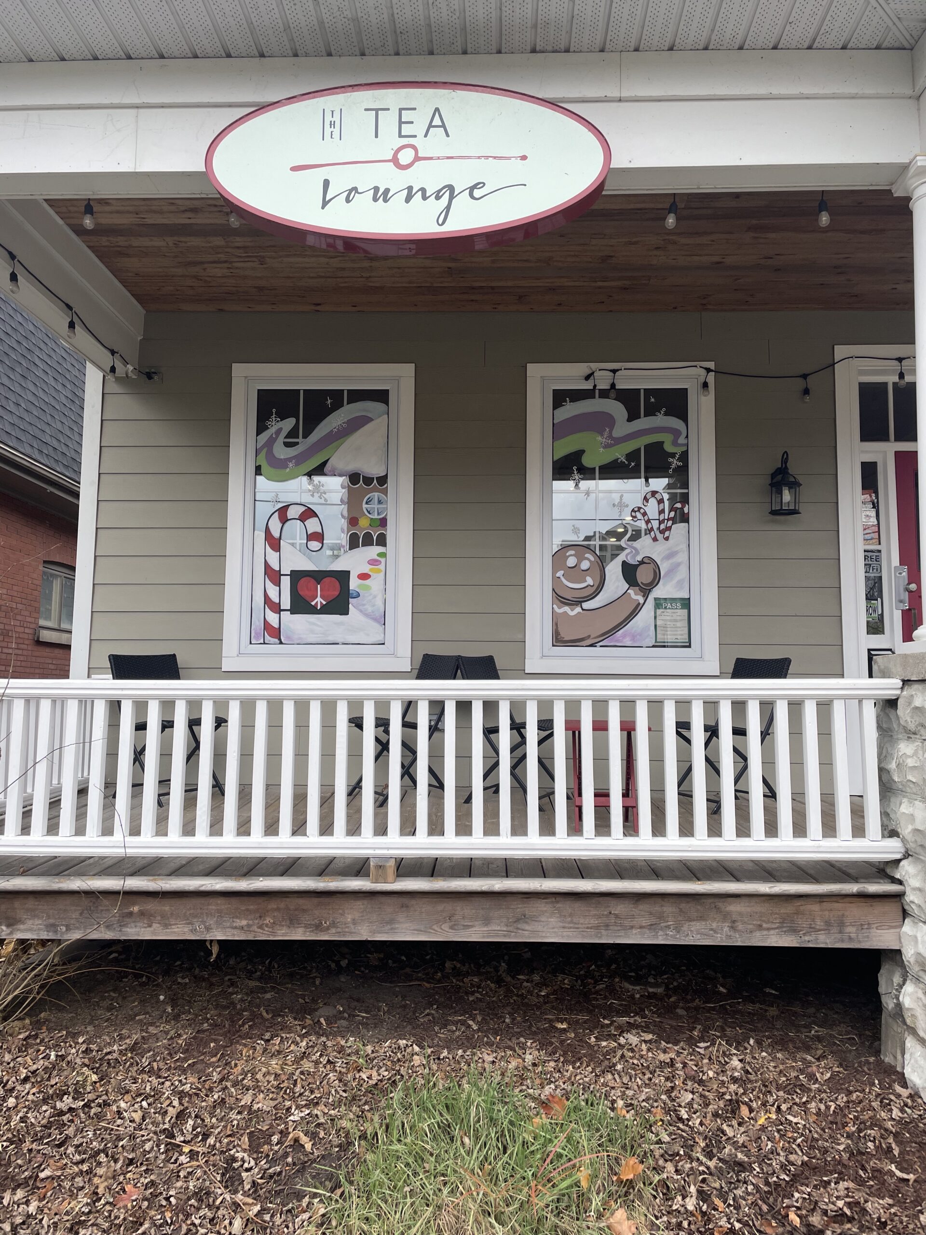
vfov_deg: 67.3
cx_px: 463
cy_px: 618
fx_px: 927
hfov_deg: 53.1
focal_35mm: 26
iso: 32
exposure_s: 1/703
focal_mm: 4.2
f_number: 1.6
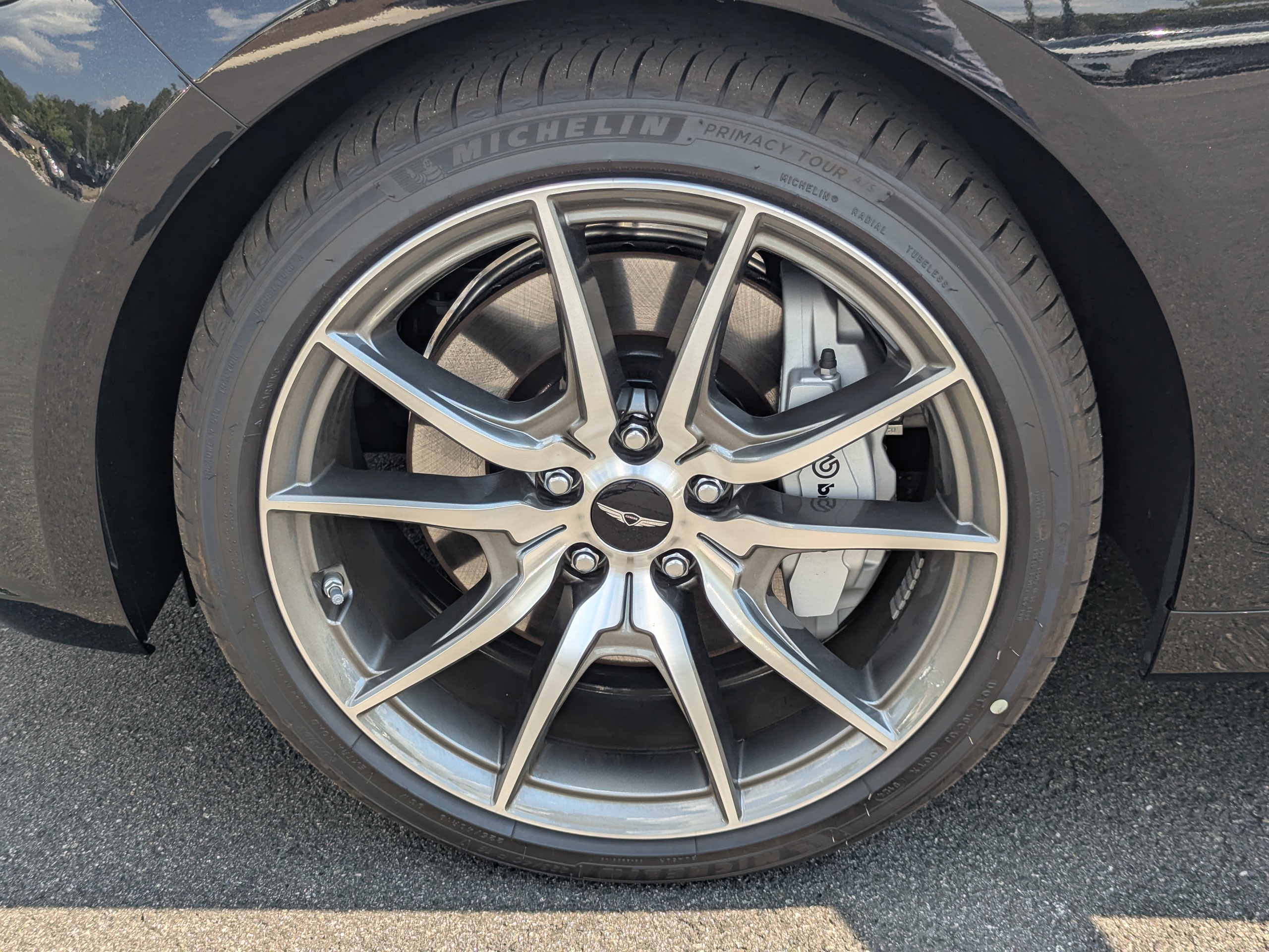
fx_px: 1760
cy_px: 476
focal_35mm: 48
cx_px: 634
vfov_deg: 30.3
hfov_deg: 39.7
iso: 43
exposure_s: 1/767
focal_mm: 6.81
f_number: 1.85
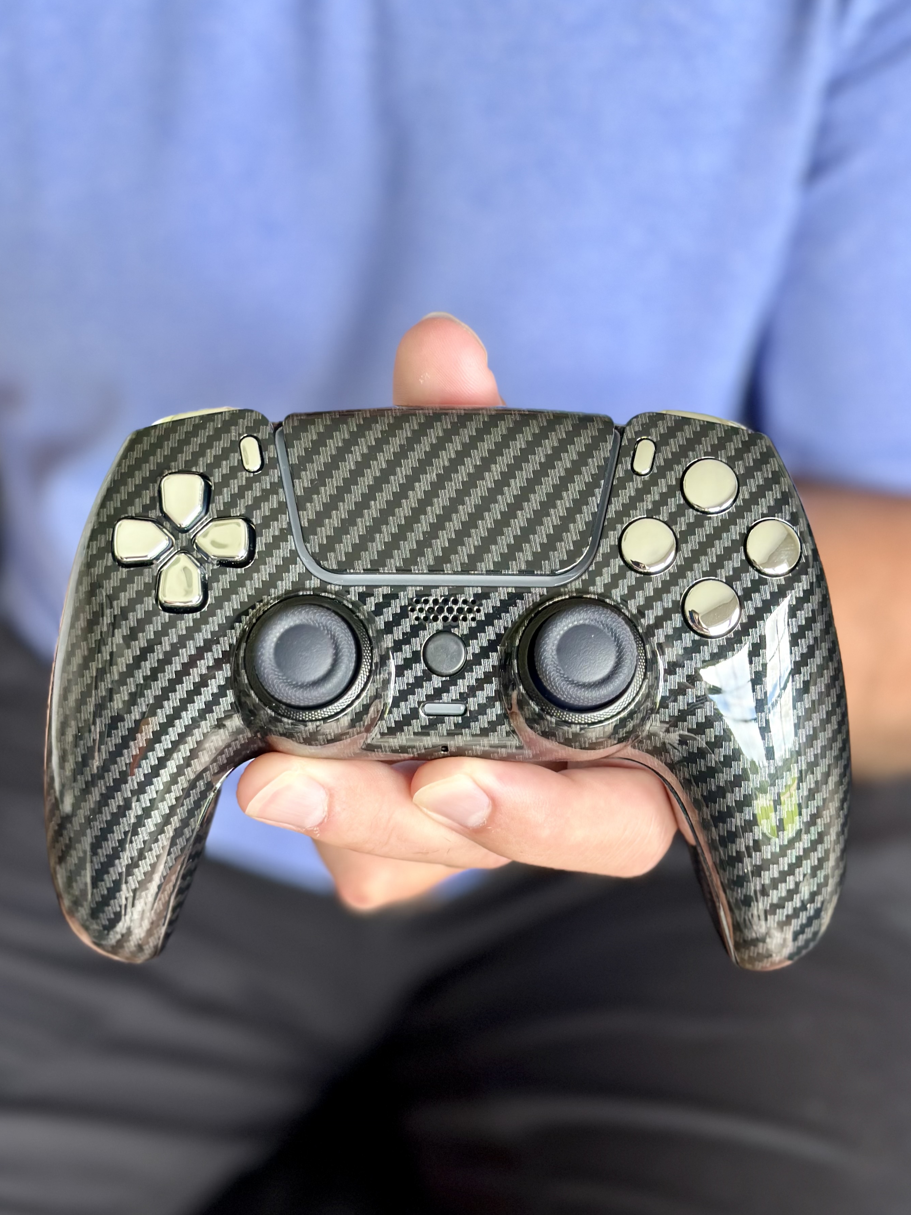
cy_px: 589
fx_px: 1895
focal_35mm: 54
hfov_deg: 27.0
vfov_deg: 35.5
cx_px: 422
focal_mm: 6.86
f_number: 1.78
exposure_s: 1/84
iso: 125
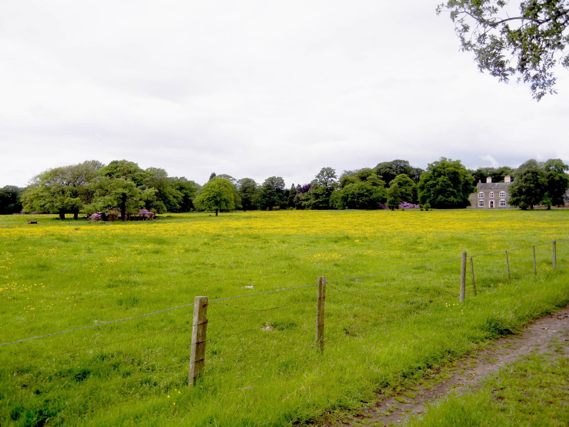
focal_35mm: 34
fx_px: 559
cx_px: 284
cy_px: 214
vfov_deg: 41.8
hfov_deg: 54.0
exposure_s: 1/350
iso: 160
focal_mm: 6.2
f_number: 7.2
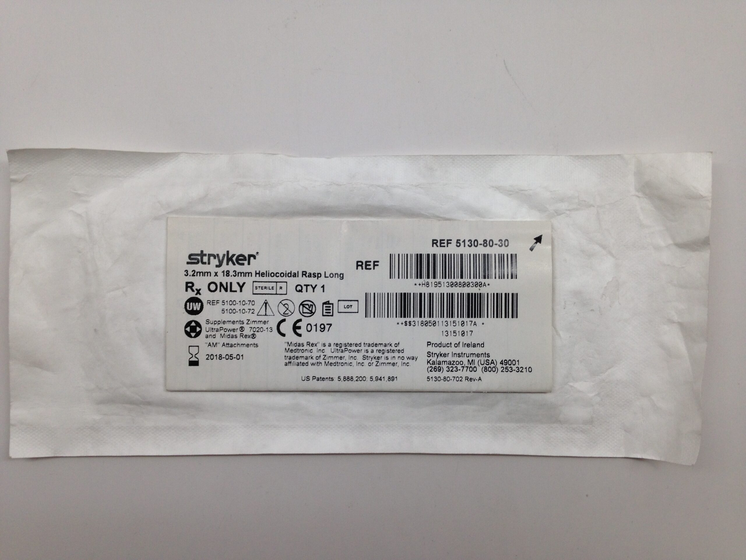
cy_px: 280
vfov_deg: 42.9
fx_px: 711
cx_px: 373
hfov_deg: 55.4
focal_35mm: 33
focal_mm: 4.12
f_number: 2.4
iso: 50
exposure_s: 1/60
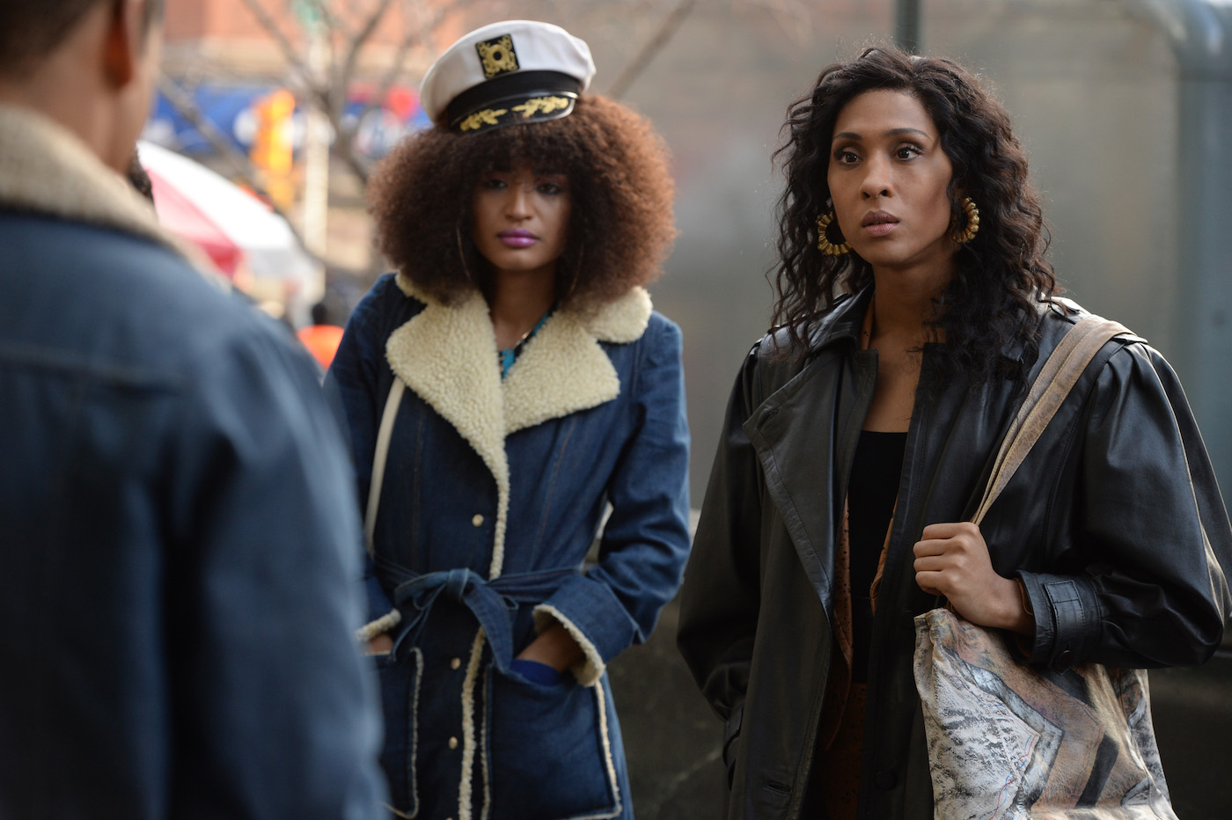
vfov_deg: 11.2
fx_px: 4173
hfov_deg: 16.8
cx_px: 616
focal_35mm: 122
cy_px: 410
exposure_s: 1/400
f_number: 5.6
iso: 1000
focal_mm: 122
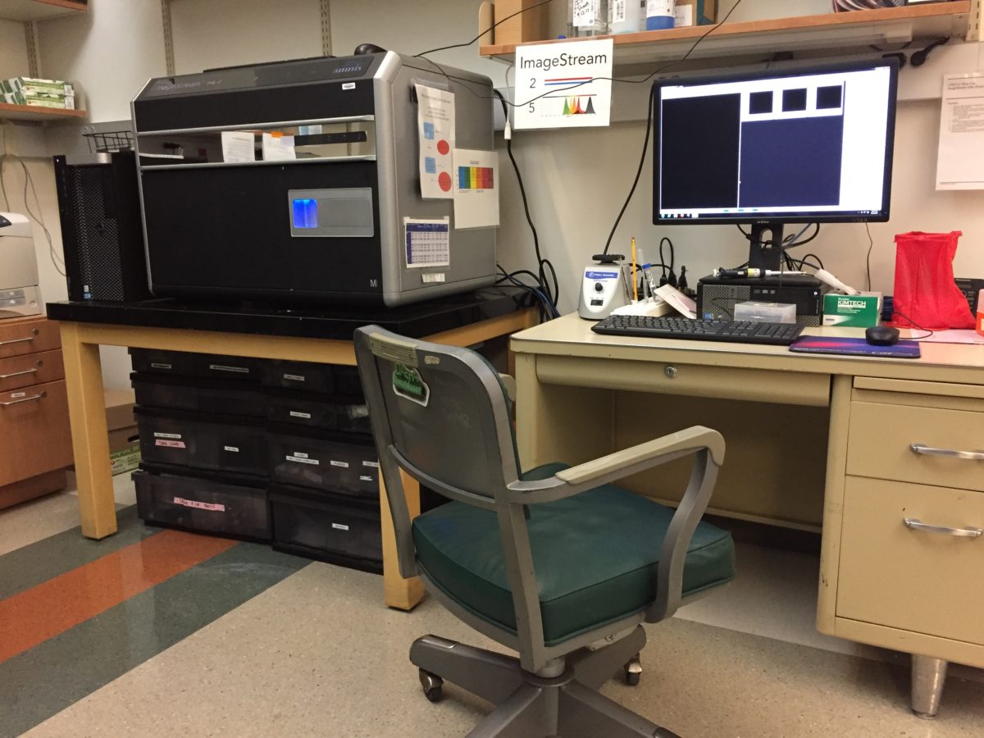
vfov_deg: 48.2
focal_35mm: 29
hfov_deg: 61.7
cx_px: 492
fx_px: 824
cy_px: 369
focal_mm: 4.15
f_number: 2.2
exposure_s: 1/30
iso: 250
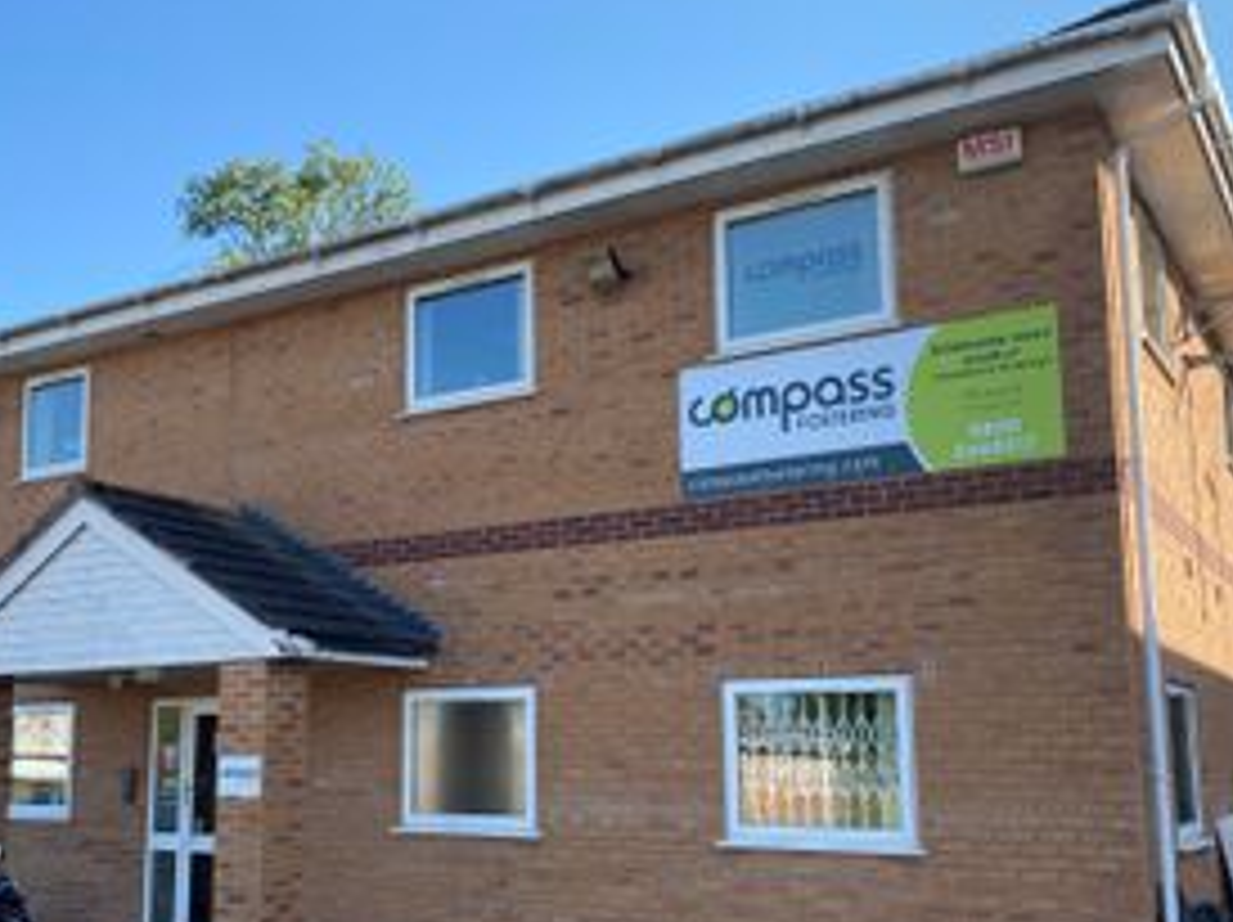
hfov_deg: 48.7
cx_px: 482
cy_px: 580
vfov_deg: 37.4
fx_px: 1352
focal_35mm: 38
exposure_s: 1/965
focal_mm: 4.25
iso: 32
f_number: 1.8
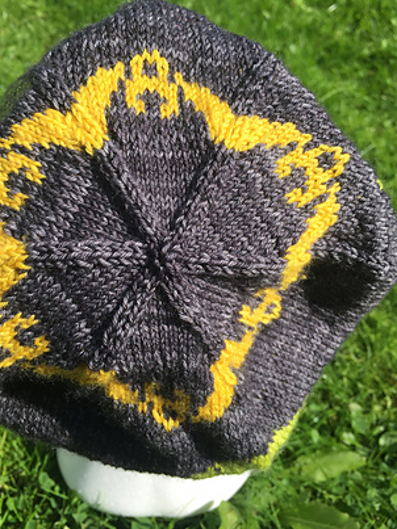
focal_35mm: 36
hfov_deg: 39.5
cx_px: 169
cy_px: 221
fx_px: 551
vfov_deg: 51.1
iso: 32
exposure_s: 1/1412
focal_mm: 4.15
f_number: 2.2
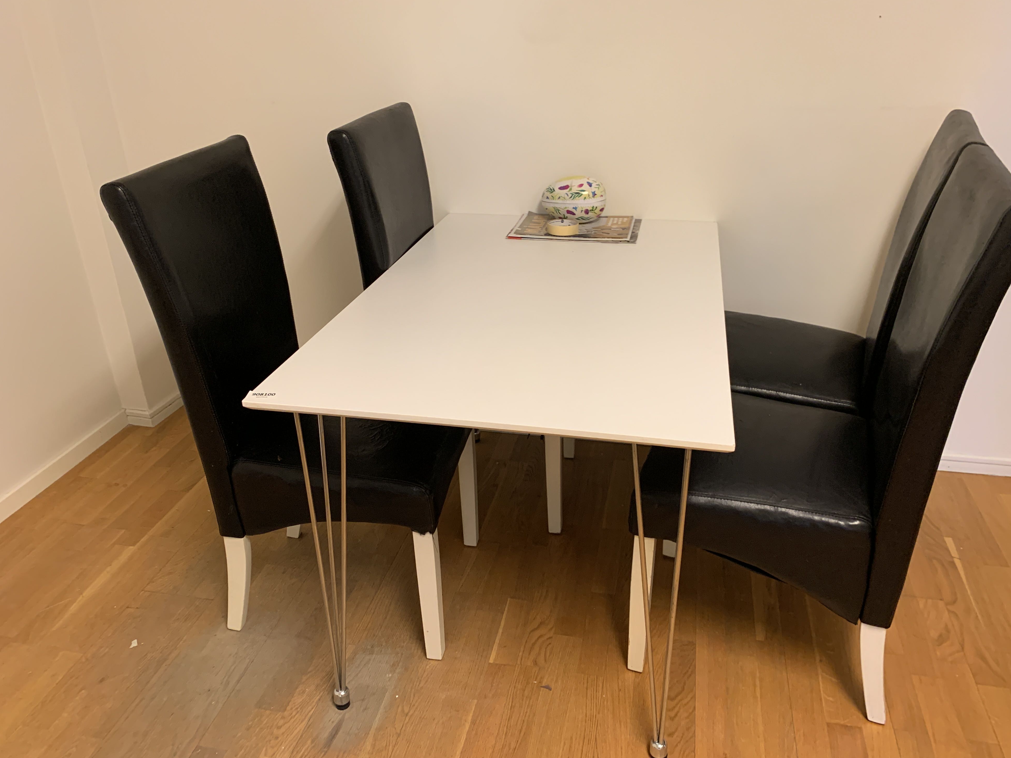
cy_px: 382
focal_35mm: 27
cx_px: 524
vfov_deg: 51.4
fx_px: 789
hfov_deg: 65.3
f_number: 1.8
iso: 160
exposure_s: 1/50
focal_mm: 4.25
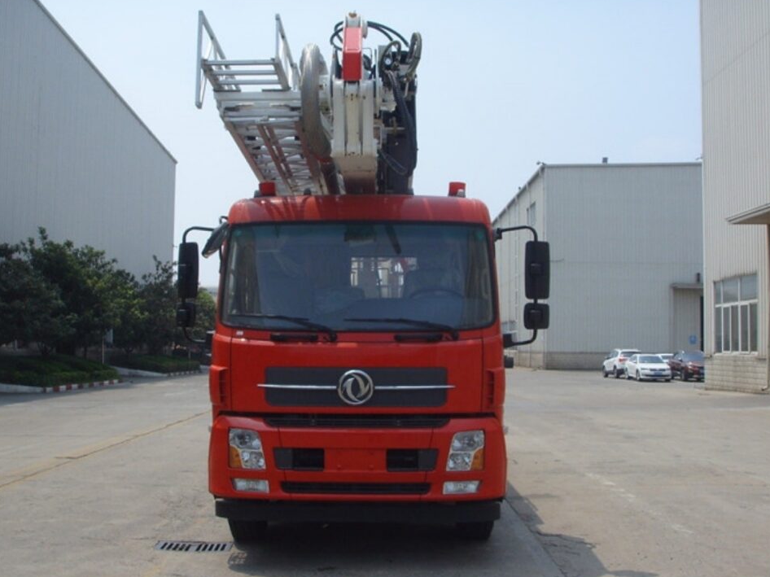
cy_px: 289
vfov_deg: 32.9
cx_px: 354
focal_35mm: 44
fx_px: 978
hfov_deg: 42.9
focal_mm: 6.6
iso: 50
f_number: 6.3
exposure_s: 1/350
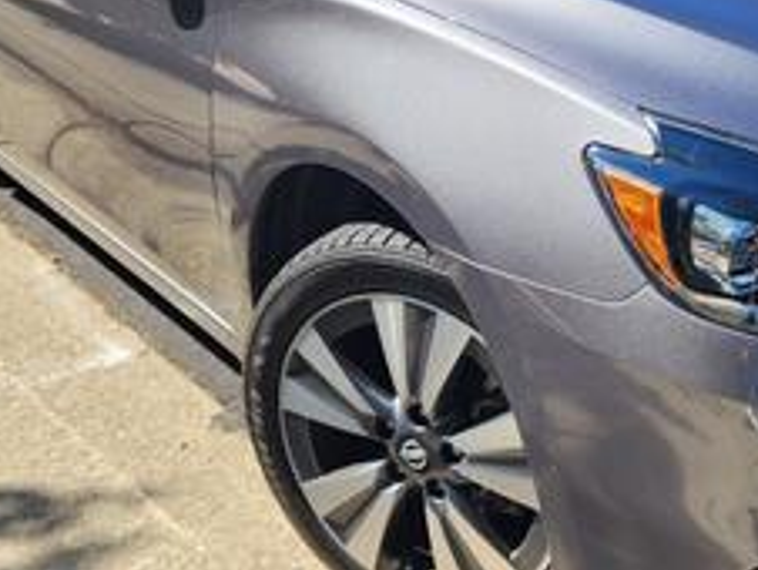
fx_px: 1425
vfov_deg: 22.5
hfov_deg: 29.1
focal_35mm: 65
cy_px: 198
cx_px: 614
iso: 20
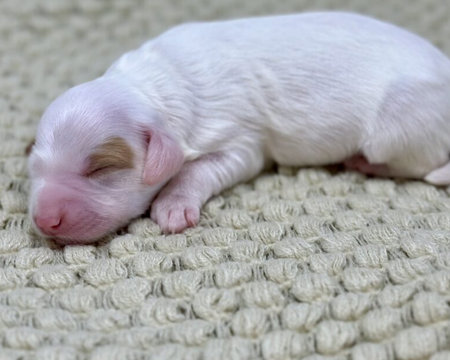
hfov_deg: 26.1
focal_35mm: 73
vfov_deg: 20.9
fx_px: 972
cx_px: 236
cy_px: 132
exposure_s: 1/574
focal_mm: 6.86
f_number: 1.78
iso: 80
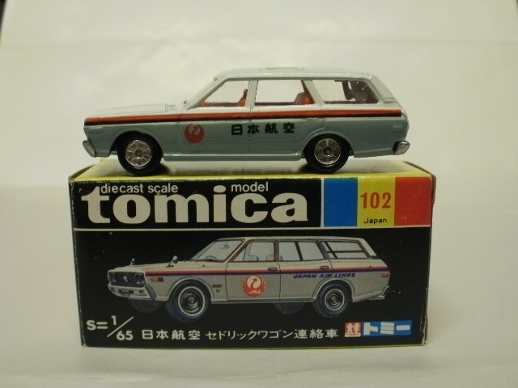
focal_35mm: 44
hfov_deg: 42.9
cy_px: 194
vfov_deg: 32.9
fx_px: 658
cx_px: 259
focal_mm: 7.7
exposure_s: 1/13
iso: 125
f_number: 4
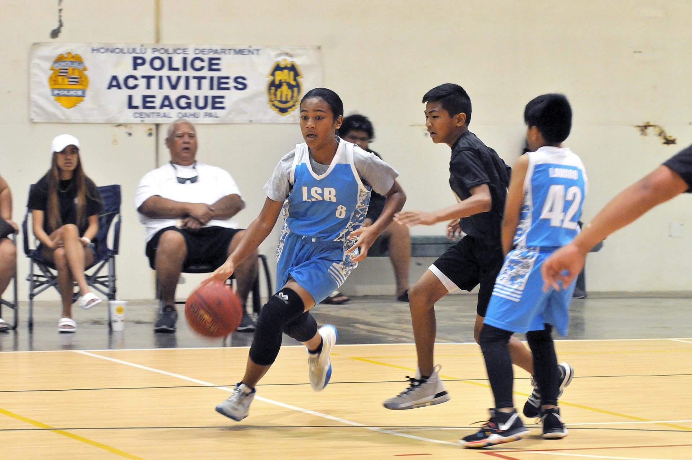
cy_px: 230
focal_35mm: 158
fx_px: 3024
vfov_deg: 8.7
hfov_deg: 13.1
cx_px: 346
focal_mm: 105
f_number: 5
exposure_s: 1/160
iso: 2000
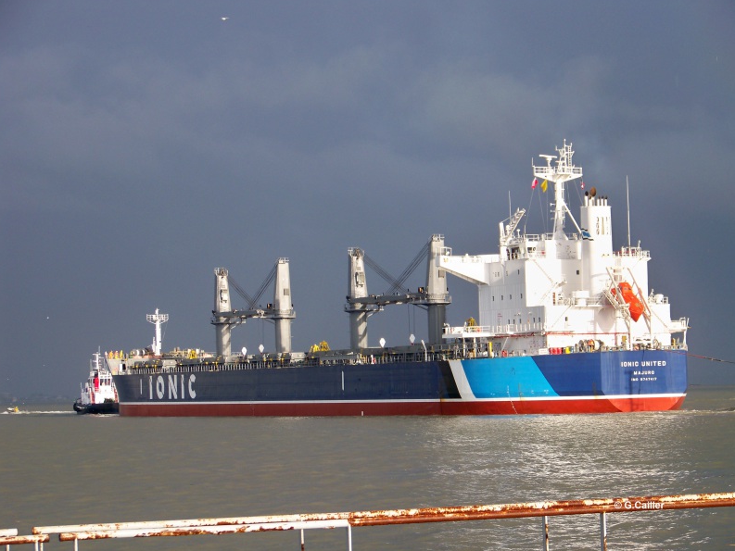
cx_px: 368
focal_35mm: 110
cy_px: 275
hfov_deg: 17.9
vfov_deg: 13.5
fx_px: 2336
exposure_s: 1/320
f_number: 3.2
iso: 64
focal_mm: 19.3
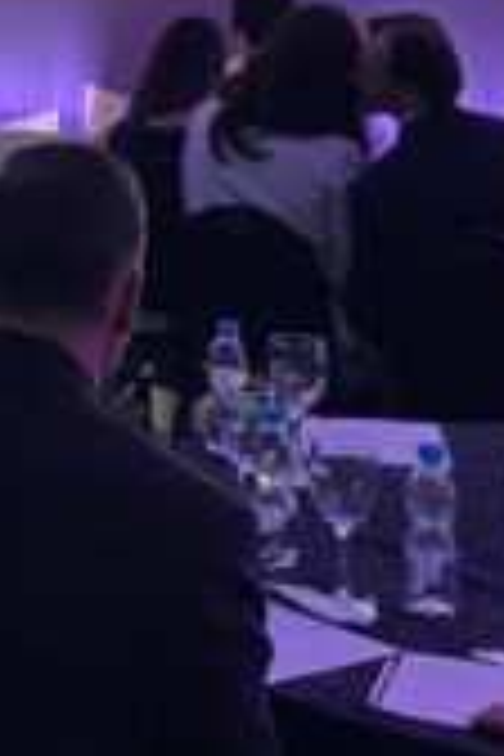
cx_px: -310
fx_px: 2373
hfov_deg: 11.5
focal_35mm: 113
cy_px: -169
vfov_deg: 17.2
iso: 320
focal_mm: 4.25
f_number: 1.8
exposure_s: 1/60
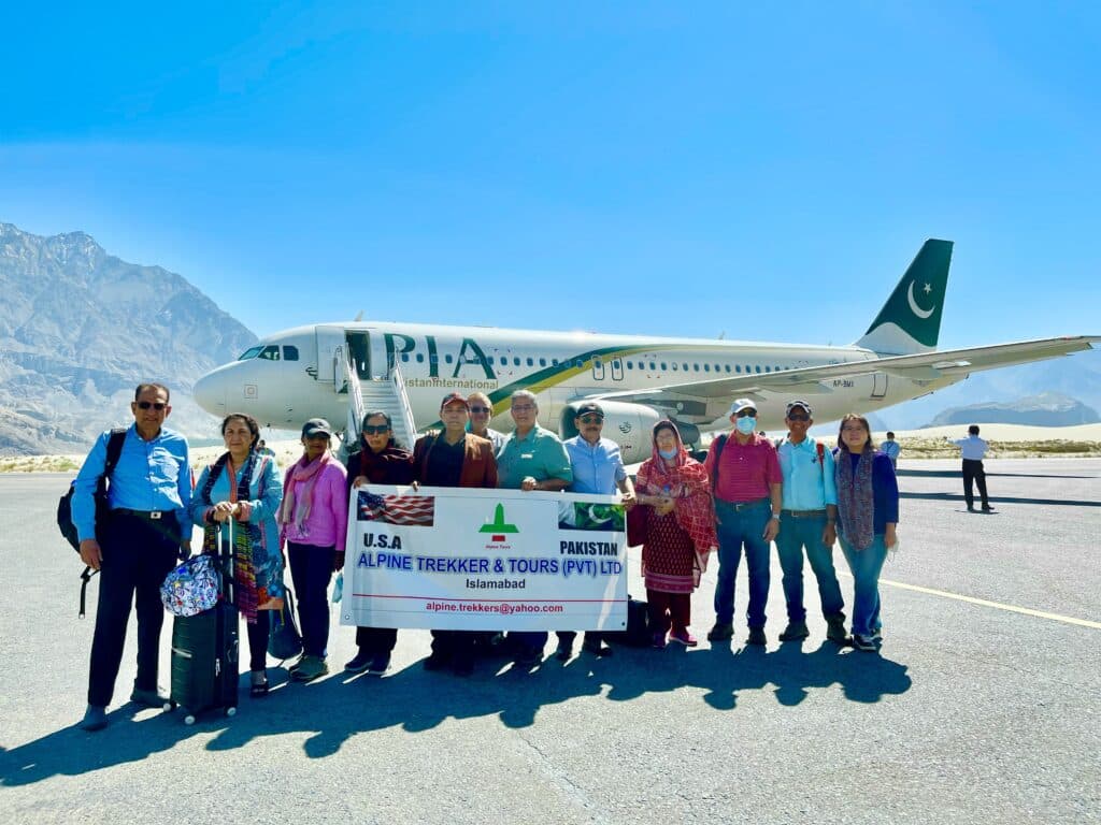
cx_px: 550
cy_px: 412
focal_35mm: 26
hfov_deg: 67.3
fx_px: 827
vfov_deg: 53.1
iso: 32
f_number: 1.6
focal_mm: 5.1
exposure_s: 1/4348
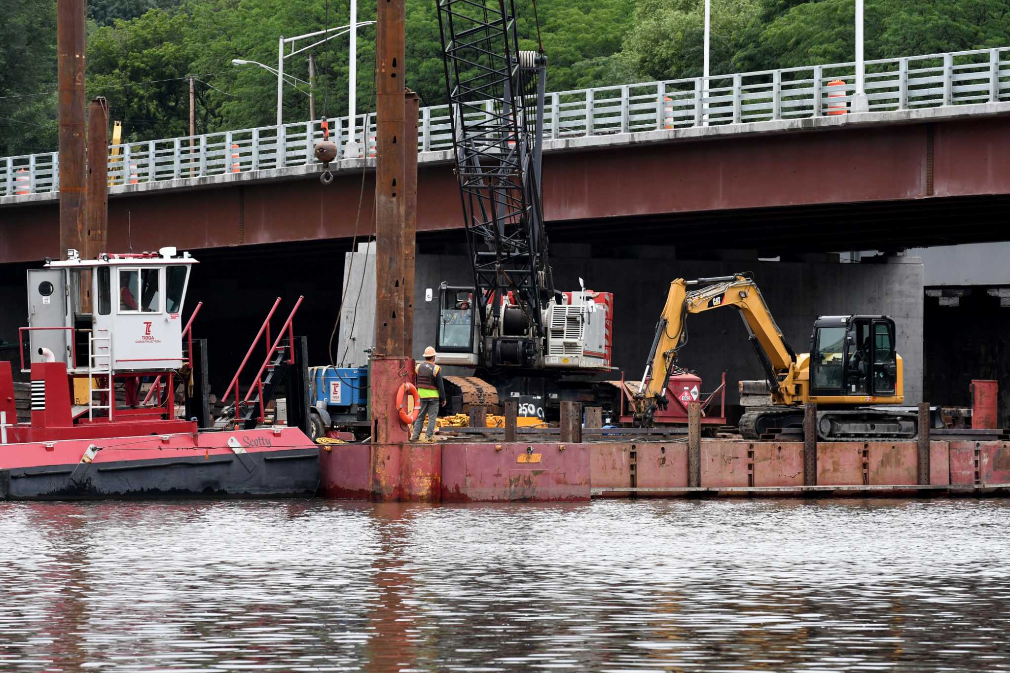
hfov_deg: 8.6
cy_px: 336
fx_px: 6732
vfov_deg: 5.7
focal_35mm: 240
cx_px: 505
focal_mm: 160
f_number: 8
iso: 640
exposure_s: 1/500
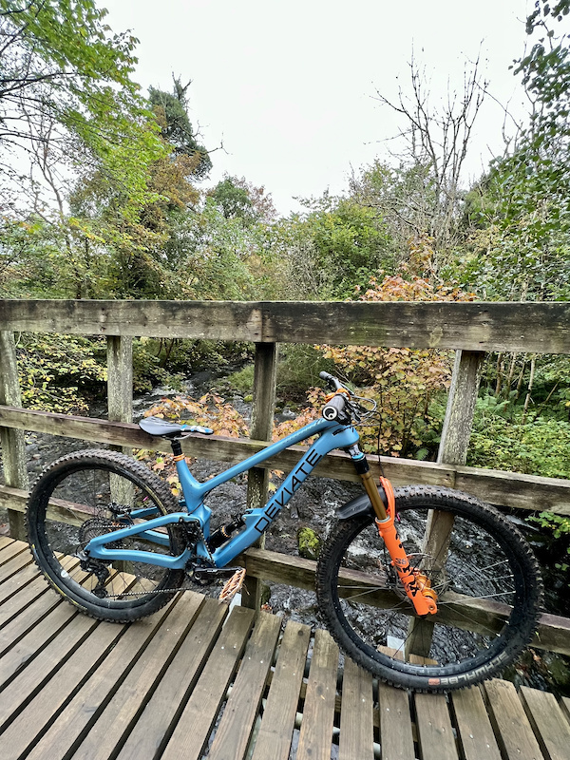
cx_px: 285
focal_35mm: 13
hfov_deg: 89.9
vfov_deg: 106.2
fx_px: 285
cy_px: 380
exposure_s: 1/99
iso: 125
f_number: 1.8
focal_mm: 1.57
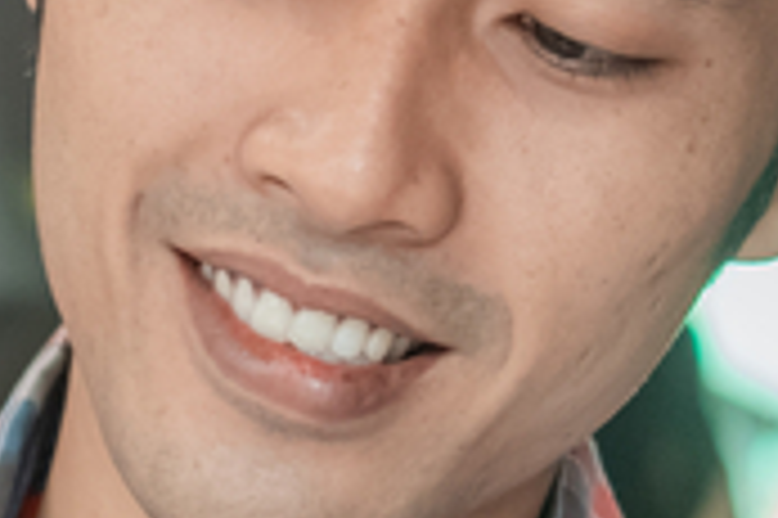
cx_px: -247
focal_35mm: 307
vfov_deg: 4.4
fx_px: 6628
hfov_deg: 6.7
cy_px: 732
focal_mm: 35
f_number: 2
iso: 800
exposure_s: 1/800
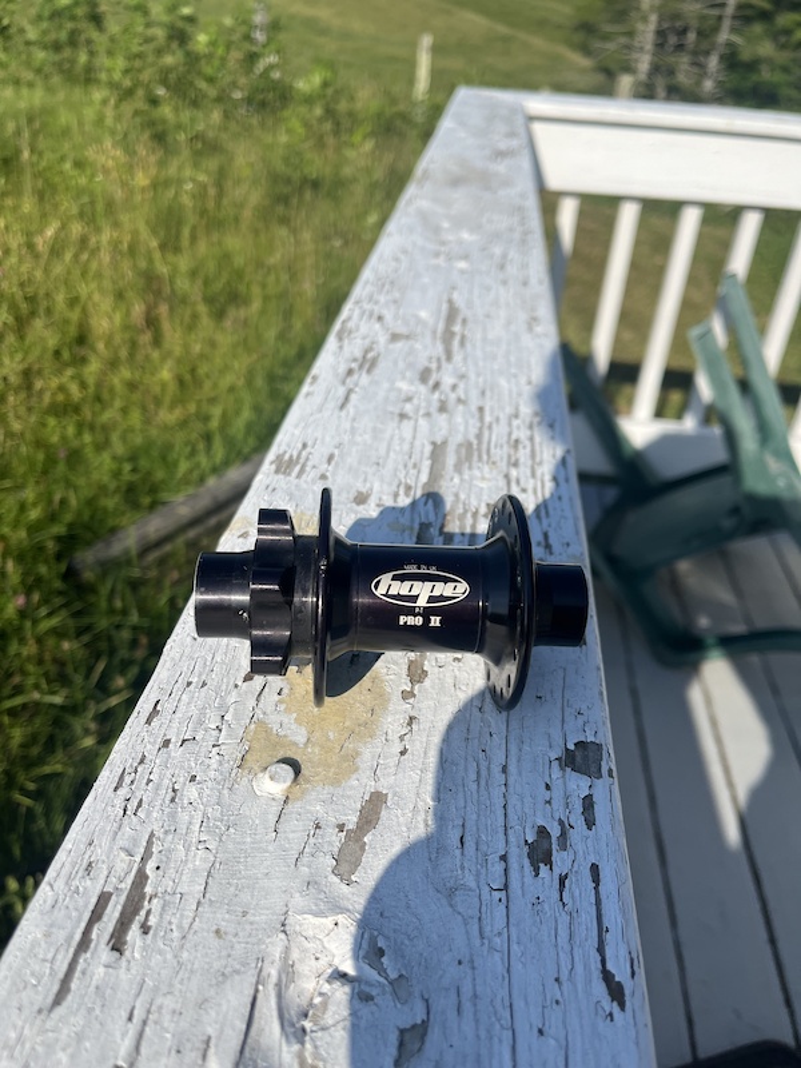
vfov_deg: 67.3
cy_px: 534
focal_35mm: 26
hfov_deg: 53.1
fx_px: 802
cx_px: 400
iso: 50
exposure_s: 1/5556
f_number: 1.6
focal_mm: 5.1
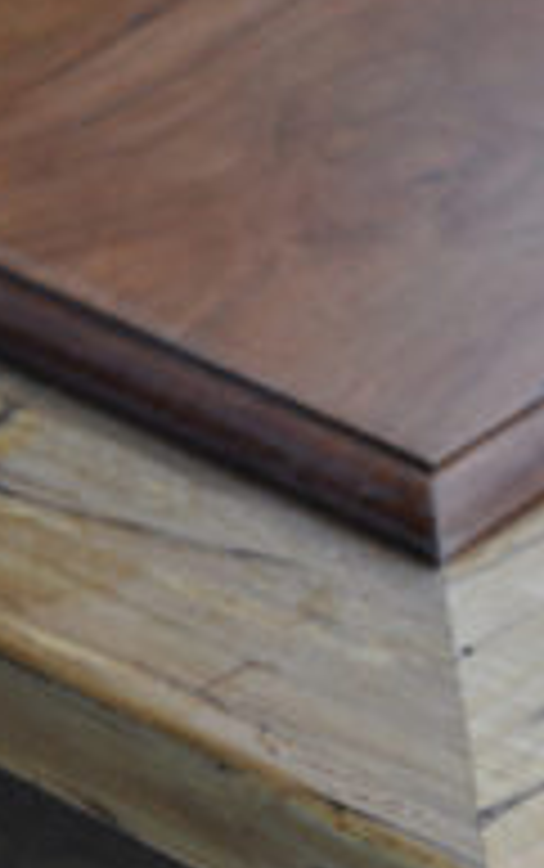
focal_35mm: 217
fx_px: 5144
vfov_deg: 9.6
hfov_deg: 6.0
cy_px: 886
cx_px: 540
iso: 200
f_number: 6.3
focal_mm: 55
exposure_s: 1/160
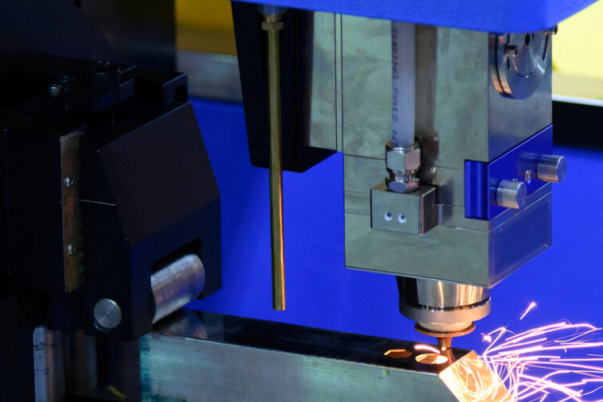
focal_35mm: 243
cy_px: 307
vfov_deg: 5.7
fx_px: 4070
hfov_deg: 8.5
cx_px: 338
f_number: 4
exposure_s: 1/100
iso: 2000
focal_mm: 120
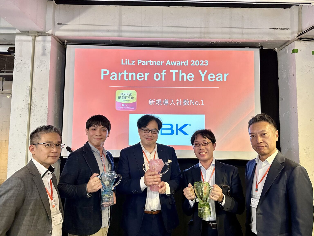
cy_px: 118
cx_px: 157
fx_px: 218
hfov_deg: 71.6
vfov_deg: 56.8
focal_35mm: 24
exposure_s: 1/60
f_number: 1.78
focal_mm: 6.86
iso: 320
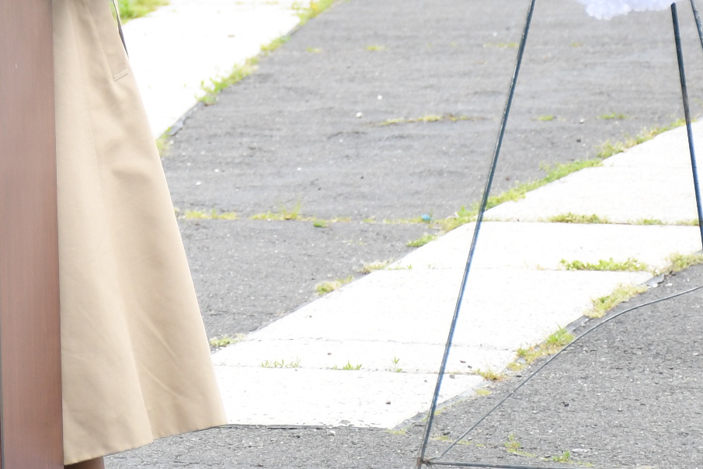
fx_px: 6306
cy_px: -240
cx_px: -6
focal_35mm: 323
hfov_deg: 6.4
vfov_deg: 4.2
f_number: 5.6
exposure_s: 1/500
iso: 400
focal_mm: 70
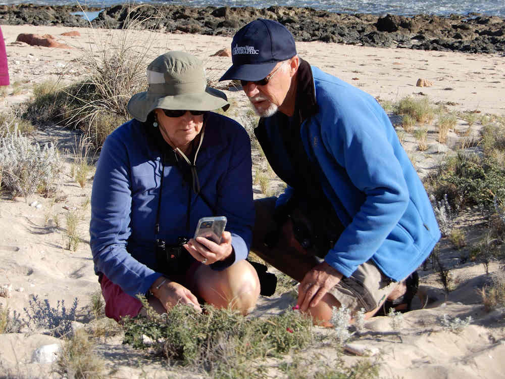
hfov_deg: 16.4
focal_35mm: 120
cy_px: 190
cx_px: 252
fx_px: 1751
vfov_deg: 12.3
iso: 80
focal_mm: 21.4
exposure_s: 1/400
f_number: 5
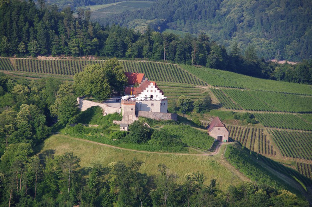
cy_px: 104
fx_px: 1559
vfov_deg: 7.6
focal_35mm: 180
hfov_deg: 11.4
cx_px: 156
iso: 100
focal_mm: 120
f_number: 5.6
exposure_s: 1/180
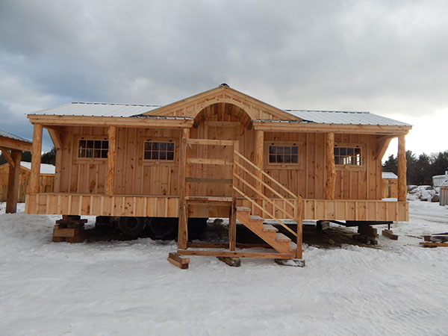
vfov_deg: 61.1
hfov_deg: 76.4
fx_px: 285
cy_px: 168
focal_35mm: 22
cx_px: 224
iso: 125
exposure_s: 1/640
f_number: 3
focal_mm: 4
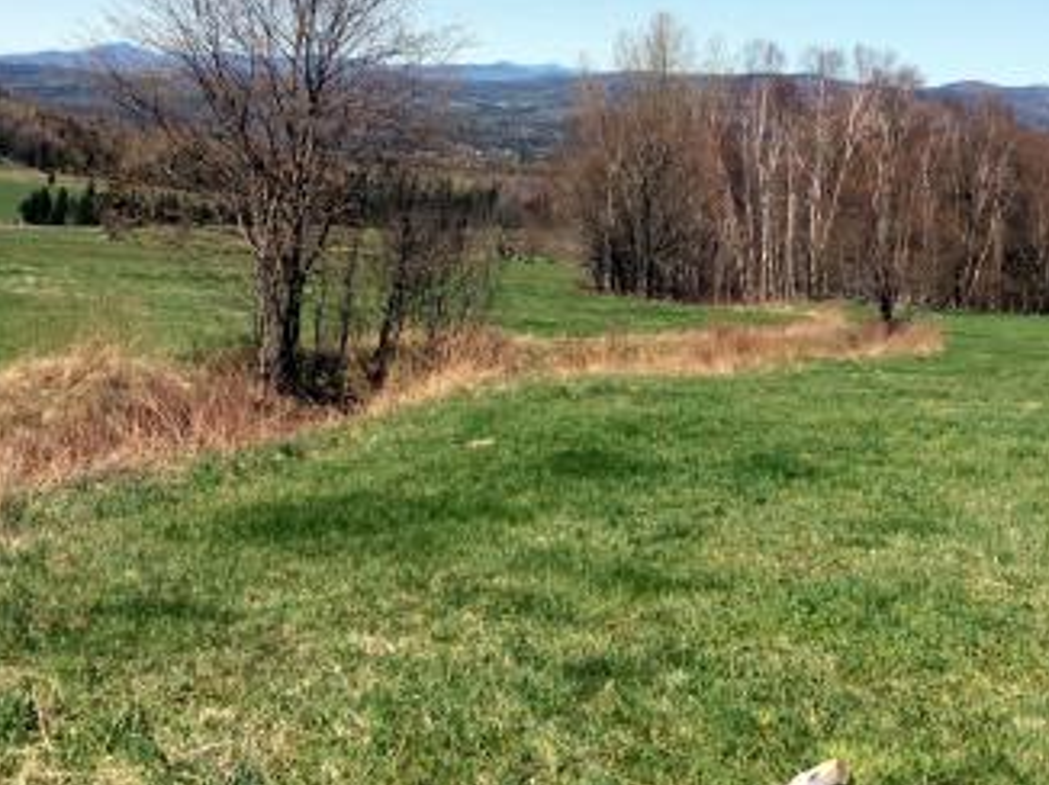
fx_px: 1726
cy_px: 121
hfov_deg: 33.7
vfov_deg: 25.1
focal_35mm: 57
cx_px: 611
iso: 32
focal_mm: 3.3
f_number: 2.4
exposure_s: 1/1546
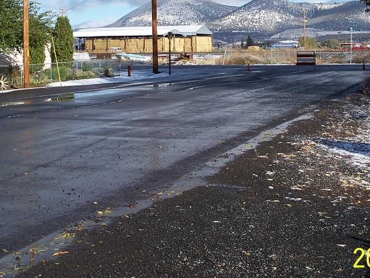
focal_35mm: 65
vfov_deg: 22.4
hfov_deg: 29.8
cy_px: 76
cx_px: 193
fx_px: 695
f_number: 4
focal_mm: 7.8
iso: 64
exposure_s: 1/500
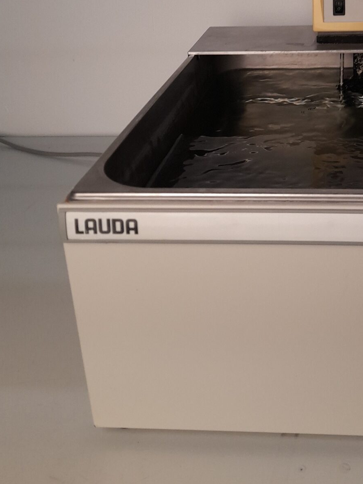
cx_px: 298
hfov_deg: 32.5
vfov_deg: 42.0
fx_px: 601
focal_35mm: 43
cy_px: 101
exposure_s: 1/50
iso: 125
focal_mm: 4.6
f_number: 2
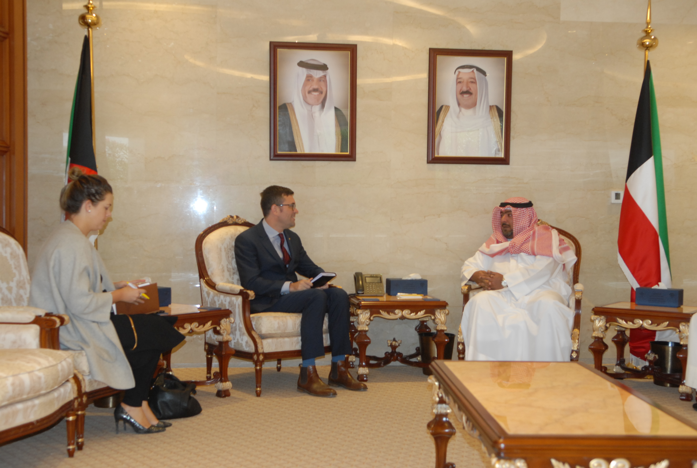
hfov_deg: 42.2
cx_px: 348
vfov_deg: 29.1
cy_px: 234
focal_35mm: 46
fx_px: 902
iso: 400
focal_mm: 31
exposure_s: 1/60
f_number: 4
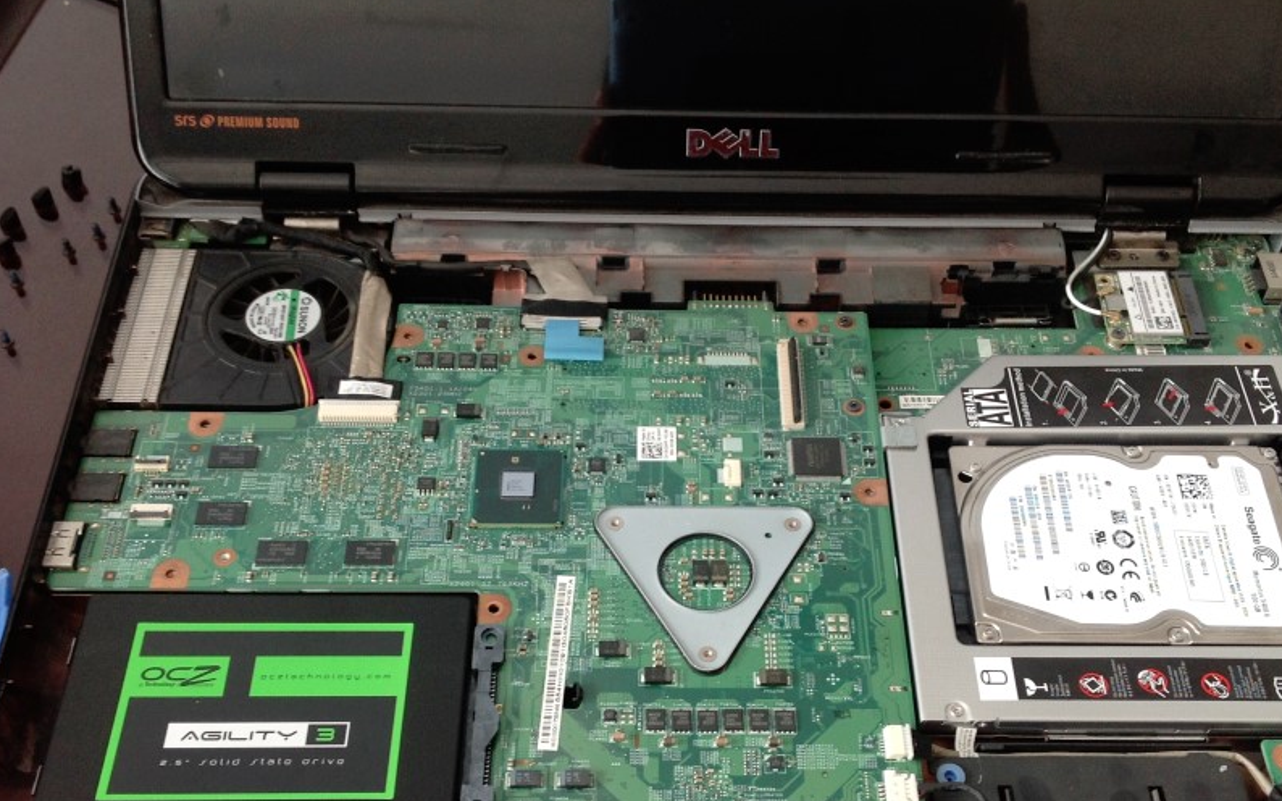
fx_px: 1572
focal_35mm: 45
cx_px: 685
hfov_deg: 44.3
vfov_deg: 28.3
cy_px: 562
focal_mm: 4.28
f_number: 2.4
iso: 64
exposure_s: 1/24
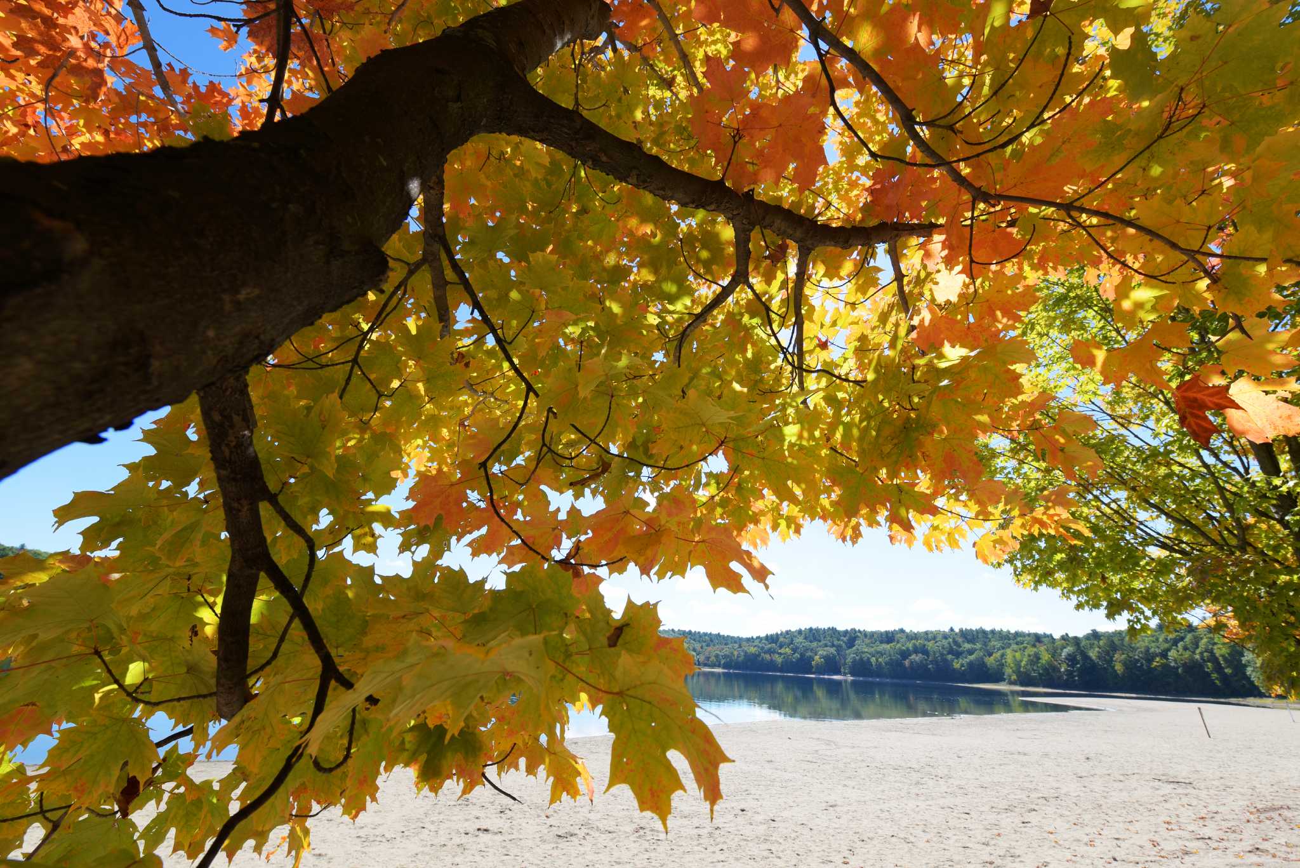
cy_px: 434
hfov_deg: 100.4
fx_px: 542
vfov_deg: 77.4
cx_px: 650
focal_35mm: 15
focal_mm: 15
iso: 125
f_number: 11
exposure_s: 1/125
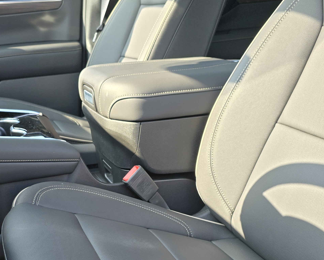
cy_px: 233
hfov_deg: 39.2
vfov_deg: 30.7
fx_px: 451
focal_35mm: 47
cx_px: 118
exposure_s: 1/180
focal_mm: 6.3
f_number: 1.7
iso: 50
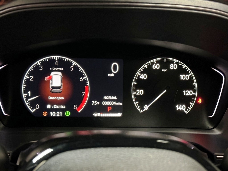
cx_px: 114
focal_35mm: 48
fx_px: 316
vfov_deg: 30.3
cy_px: 86
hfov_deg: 39.7
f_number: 1.78
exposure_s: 1/20
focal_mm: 6.86
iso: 640
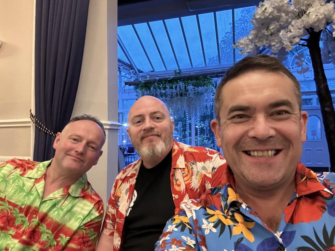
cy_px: 126
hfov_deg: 73.9
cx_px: 168
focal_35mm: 23
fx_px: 223
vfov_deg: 58.9
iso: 400
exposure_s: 1/25
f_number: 1.9
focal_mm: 2.69
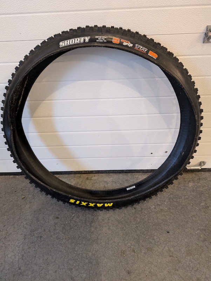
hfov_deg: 56.9
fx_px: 195
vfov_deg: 71.5
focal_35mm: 24
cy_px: 140
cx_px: 106
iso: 1172
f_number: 1.68
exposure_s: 1/40
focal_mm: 6.9
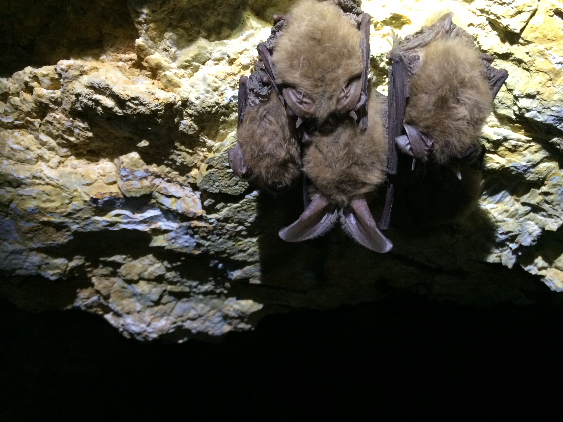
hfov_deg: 61.7
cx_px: 282
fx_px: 472
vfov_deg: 48.2
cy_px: 211
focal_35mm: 29
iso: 200
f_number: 2.2
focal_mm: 4.15
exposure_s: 1/30
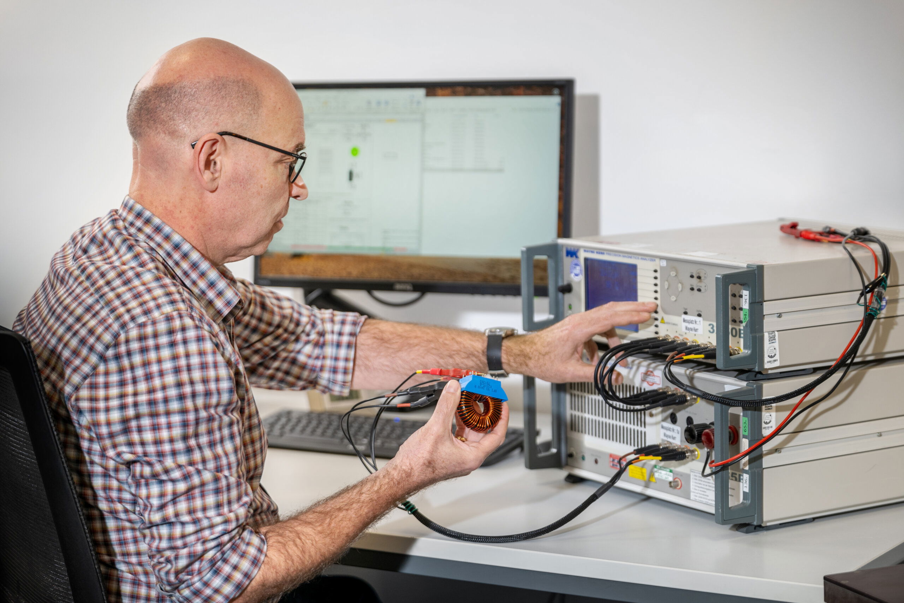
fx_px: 2160
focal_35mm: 86
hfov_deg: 23.6
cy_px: 302
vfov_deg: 15.9
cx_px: 452
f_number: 2.8
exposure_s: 1/200
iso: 400
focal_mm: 86
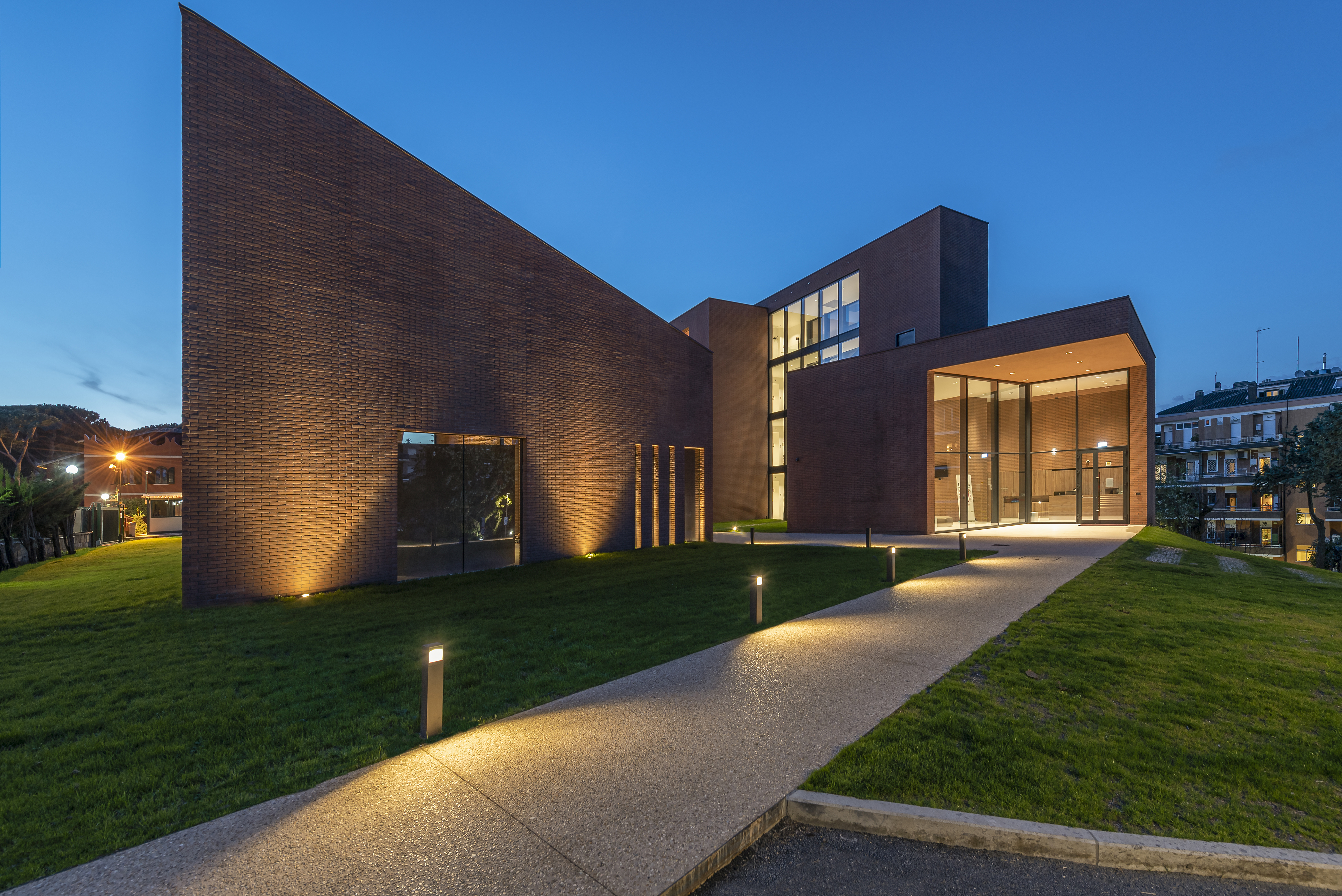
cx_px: 671
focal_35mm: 14
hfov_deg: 104.2
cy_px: 448
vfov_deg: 81.3
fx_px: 522
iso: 100
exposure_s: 1.6
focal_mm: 14
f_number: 7.1
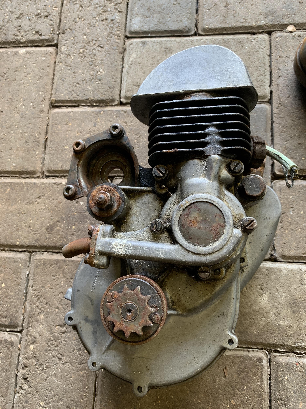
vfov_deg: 67.3
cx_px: 153
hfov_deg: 53.1
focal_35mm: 26
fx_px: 306
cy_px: 204
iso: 80
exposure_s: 1/50
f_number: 1.8
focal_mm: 4.25
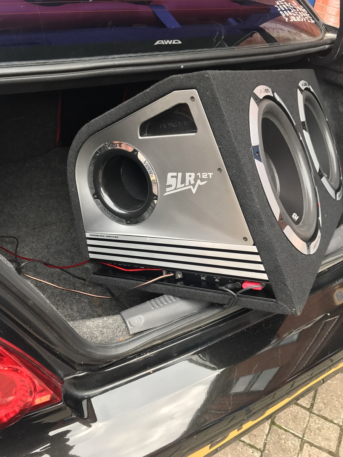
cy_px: 228
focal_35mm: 28
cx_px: 172
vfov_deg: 63.4
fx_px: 370
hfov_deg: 49.7
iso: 32
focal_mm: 3.99
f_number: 1.8
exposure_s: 1/100
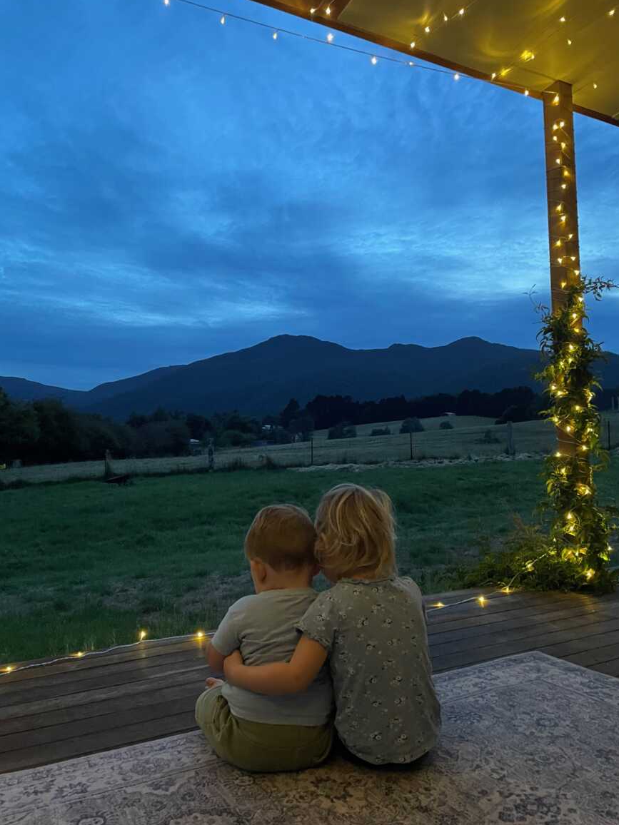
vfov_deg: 65.3
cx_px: 321
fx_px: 644
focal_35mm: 27
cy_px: 421
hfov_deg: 51.3
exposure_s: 1/33
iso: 400
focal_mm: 4.2
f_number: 1.6
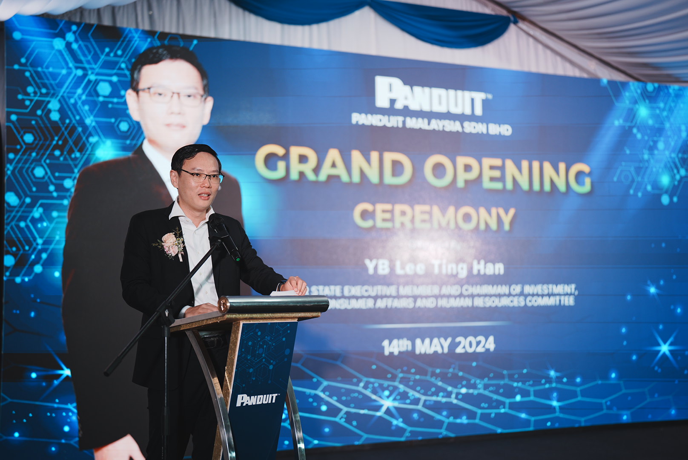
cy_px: 230
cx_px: 344
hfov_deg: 39.6
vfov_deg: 27.0
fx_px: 956
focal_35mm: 50
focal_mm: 50
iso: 160
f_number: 1.4
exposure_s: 1/80
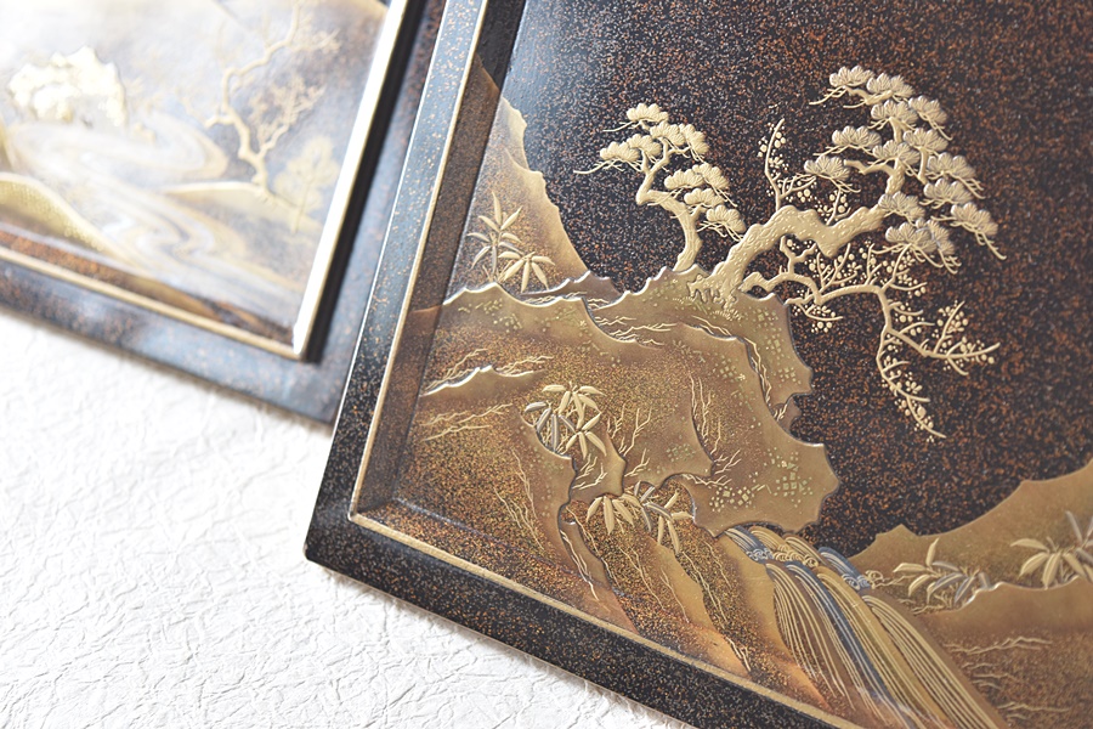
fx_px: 2505
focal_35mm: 82
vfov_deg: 16.6
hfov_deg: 24.6
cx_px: 546
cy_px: 364
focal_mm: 55
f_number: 5.6
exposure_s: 1/3
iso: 200
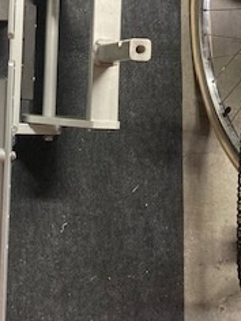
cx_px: 31
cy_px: 54
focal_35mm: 76
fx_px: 705
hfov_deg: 19.1
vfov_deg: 25.1
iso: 400
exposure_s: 1/30
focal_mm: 3.99
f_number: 1.8
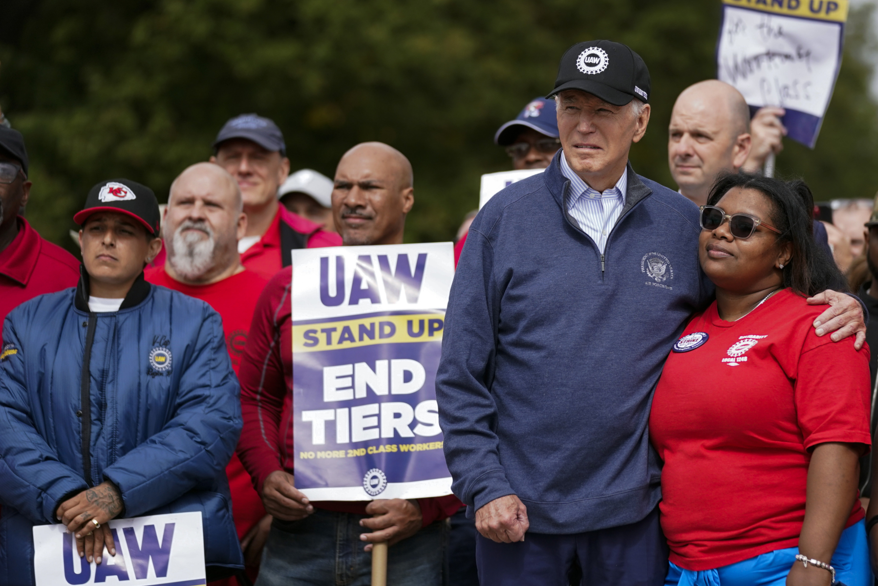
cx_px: 619
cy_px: 307
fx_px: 4586
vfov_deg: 7.3
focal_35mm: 188
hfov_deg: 10.9
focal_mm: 132
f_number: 2.8
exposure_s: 1/2500
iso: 400
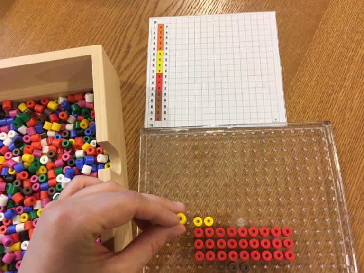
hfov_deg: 61.7
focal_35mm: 29
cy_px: 136
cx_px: 182
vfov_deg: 48.2
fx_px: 305
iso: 40
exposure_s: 1/33
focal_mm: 4.15
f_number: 2.2
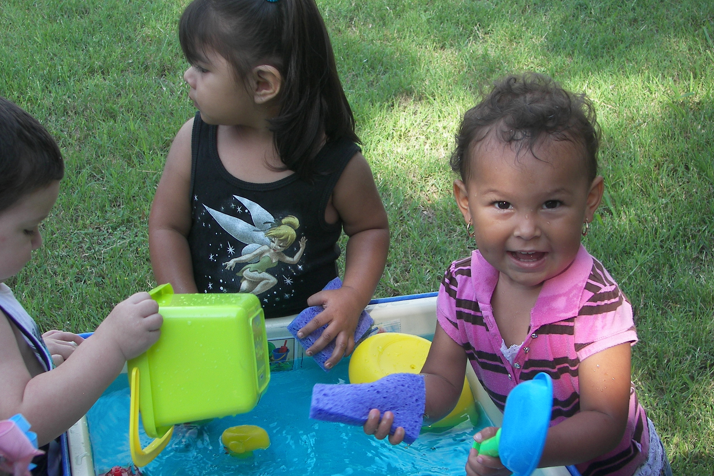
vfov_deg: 19.7
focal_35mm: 69
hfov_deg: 29.2
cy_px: 226
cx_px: 357
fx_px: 1368
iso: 50
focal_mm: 10.9
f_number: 2.8
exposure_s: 1/200
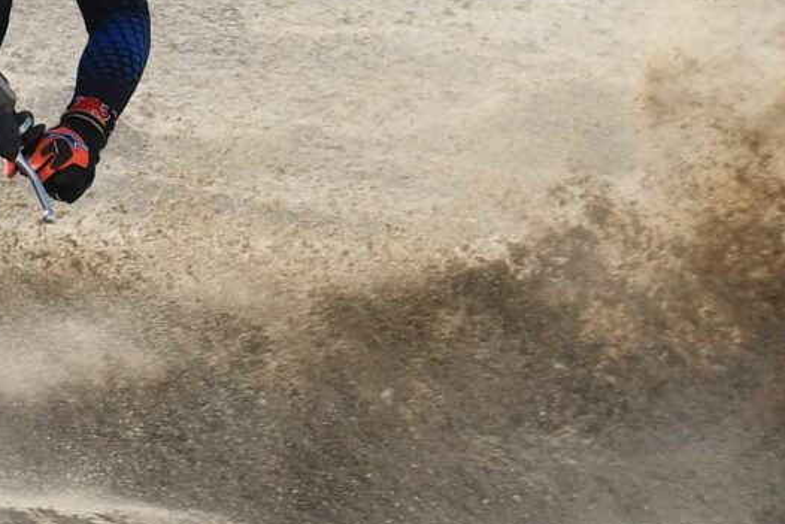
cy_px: -414
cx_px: -382
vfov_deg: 1.8
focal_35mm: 745
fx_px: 16249
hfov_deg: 2.8
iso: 250
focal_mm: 102
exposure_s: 1/800
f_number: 8
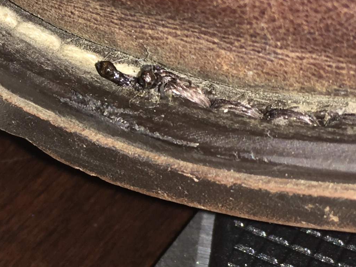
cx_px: 93
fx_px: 1183
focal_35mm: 115
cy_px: 161
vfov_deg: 12.9
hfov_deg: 17.0
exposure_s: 1/90
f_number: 2.2
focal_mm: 4.15
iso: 25
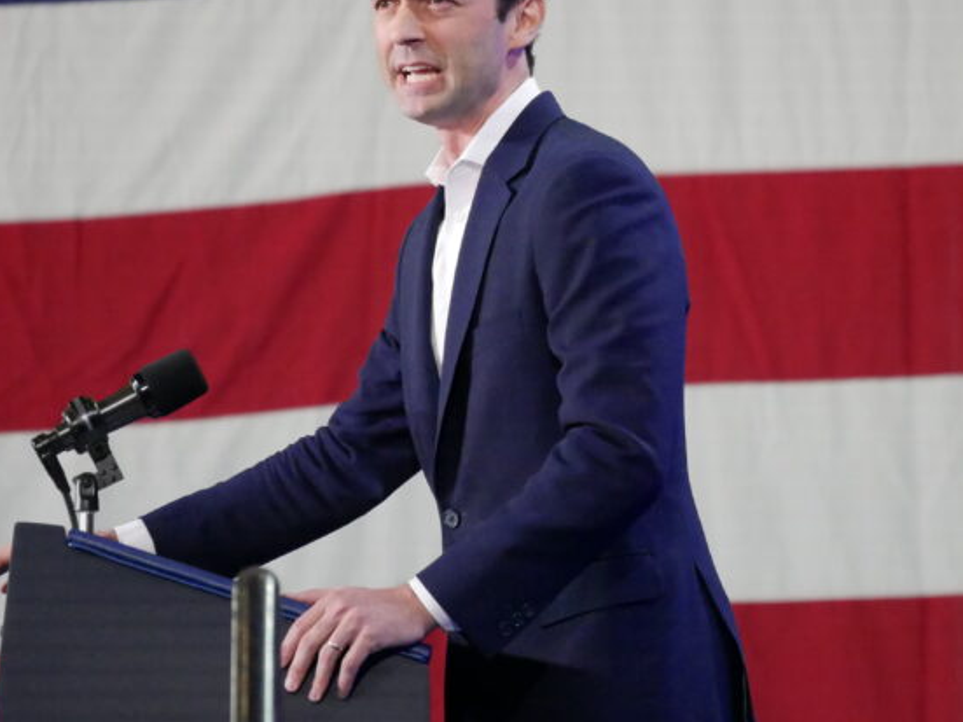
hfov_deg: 3.6
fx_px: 15520
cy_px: 165
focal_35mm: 558
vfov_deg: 2.7
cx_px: 566
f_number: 5.6
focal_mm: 150
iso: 3200
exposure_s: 1/320
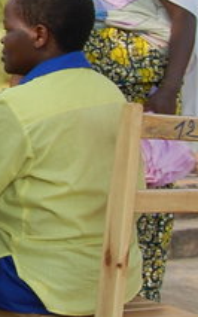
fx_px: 1140
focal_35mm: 132
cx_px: -386
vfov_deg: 15.6
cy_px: 11
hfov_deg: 8.4
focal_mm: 18
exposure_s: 1/160
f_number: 6.3
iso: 200
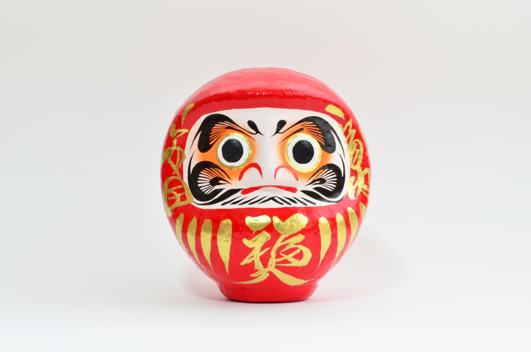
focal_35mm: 174
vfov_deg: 7.9
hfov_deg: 11.8
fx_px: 2561
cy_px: 176
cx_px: 266
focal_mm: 116
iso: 100
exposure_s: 6
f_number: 29
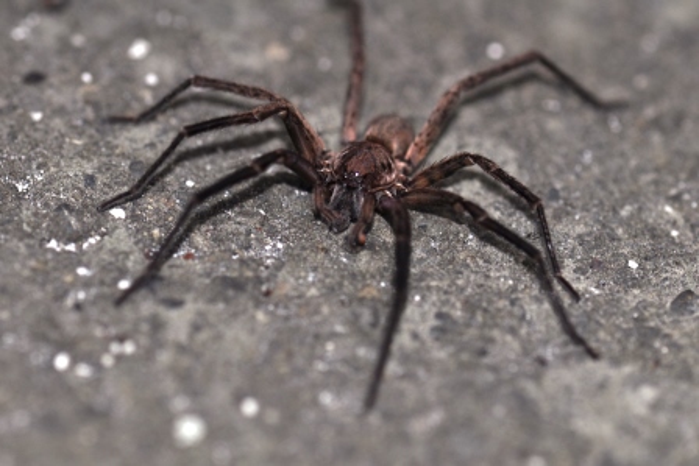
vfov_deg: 8.7
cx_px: 350
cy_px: 233
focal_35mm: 158
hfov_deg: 13.0
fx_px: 3059
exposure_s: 1/125
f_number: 5.6
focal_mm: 105
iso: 200
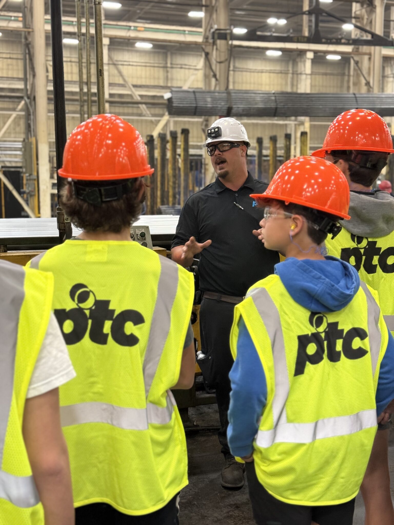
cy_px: 262
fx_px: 728
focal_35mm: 48
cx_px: 197
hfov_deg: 30.3
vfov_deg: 39.7
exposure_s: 1/40
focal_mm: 6.76
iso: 250
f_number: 1.78
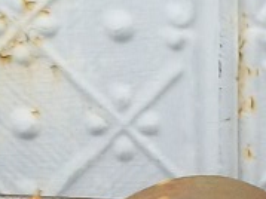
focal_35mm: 257
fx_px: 1974
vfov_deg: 5.6
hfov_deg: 7.7
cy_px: 451
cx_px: 195
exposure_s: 1/100
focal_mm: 6
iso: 80
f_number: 2.7
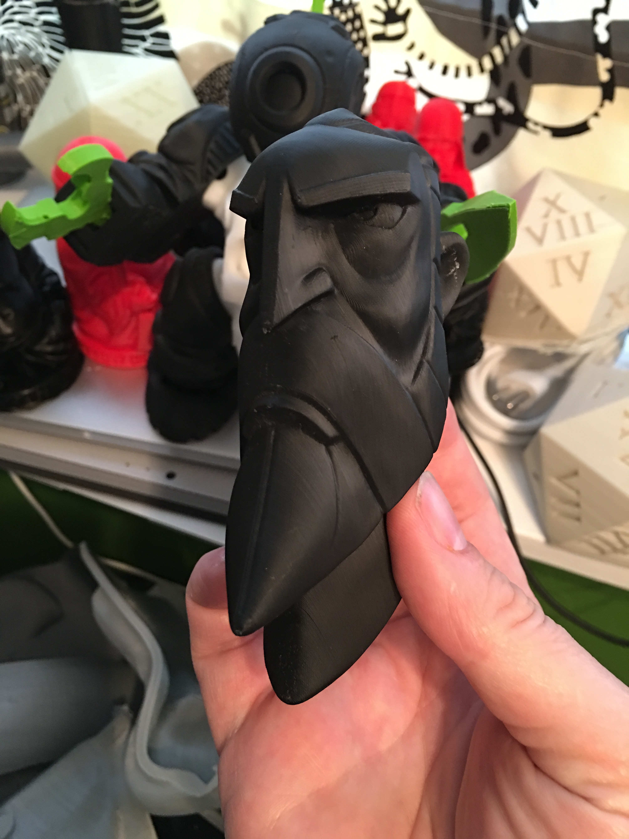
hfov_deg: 48.2
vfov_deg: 61.7
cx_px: 314
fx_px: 703
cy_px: 420
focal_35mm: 29
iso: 64
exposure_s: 1/4
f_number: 2.2
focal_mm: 4.15
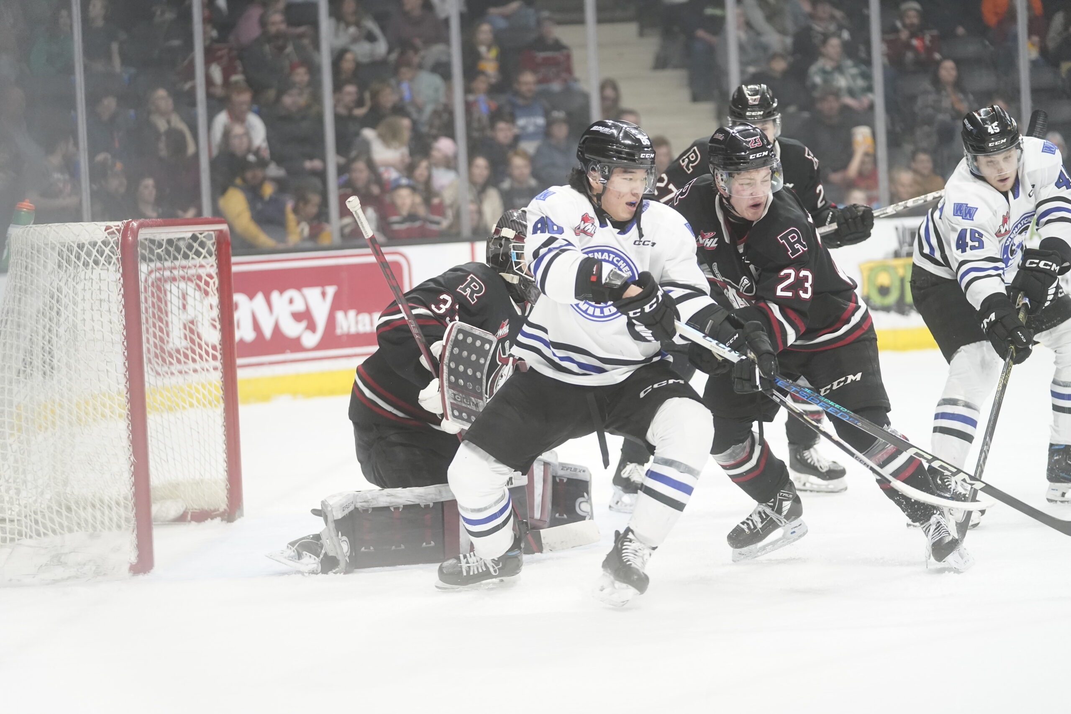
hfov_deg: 18.4
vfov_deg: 12.3
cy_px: 357
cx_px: 536
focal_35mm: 111
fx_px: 3302
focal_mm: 111
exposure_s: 1/1000
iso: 4000
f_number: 2.8
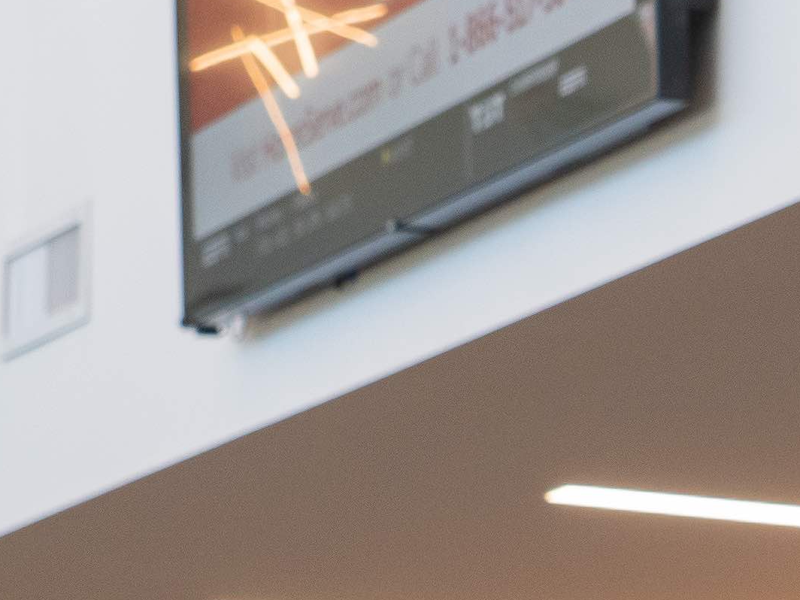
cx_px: 1549
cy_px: 1410
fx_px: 5639
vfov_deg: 5.9
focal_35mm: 244
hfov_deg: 7.8
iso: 640
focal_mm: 30
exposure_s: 1/100
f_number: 5
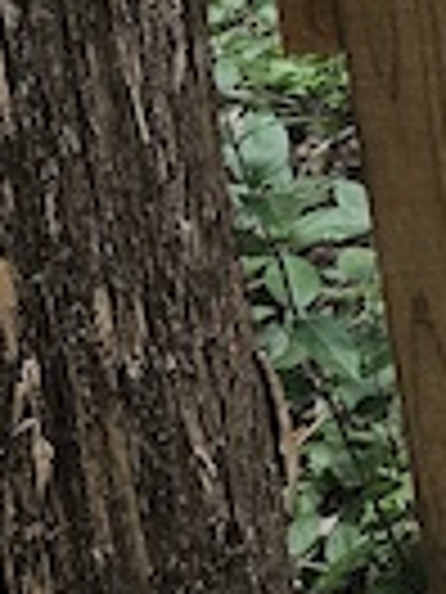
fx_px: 2388
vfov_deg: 11.6
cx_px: 1275
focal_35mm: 139
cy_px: -842
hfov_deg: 9.0
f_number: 1.7
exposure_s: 1/170
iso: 200
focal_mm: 6.3
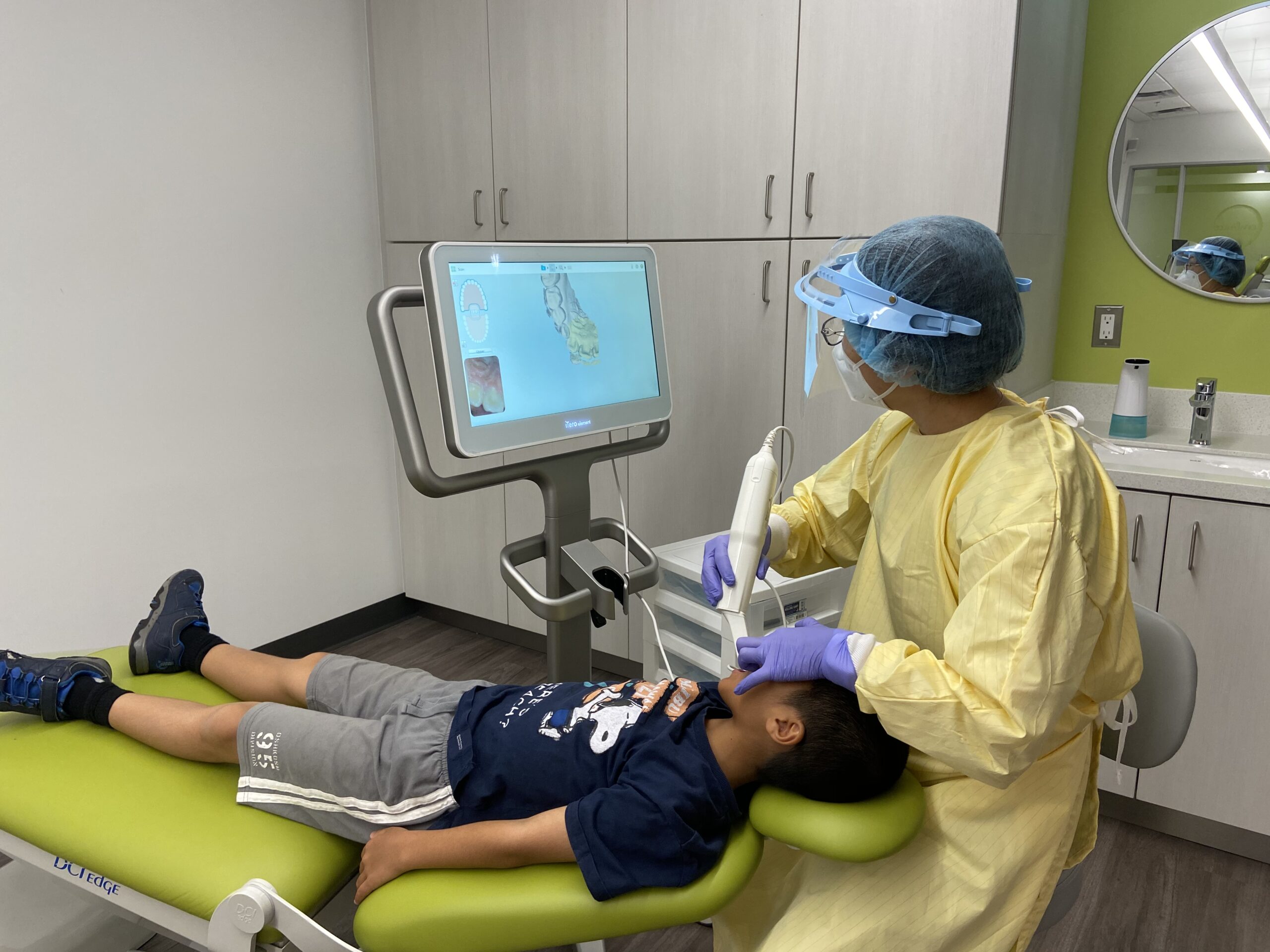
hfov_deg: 67.3
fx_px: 954
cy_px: 476
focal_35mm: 26
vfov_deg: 53.1
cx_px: 635
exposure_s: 1/120
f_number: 1.8
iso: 100
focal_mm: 4.25
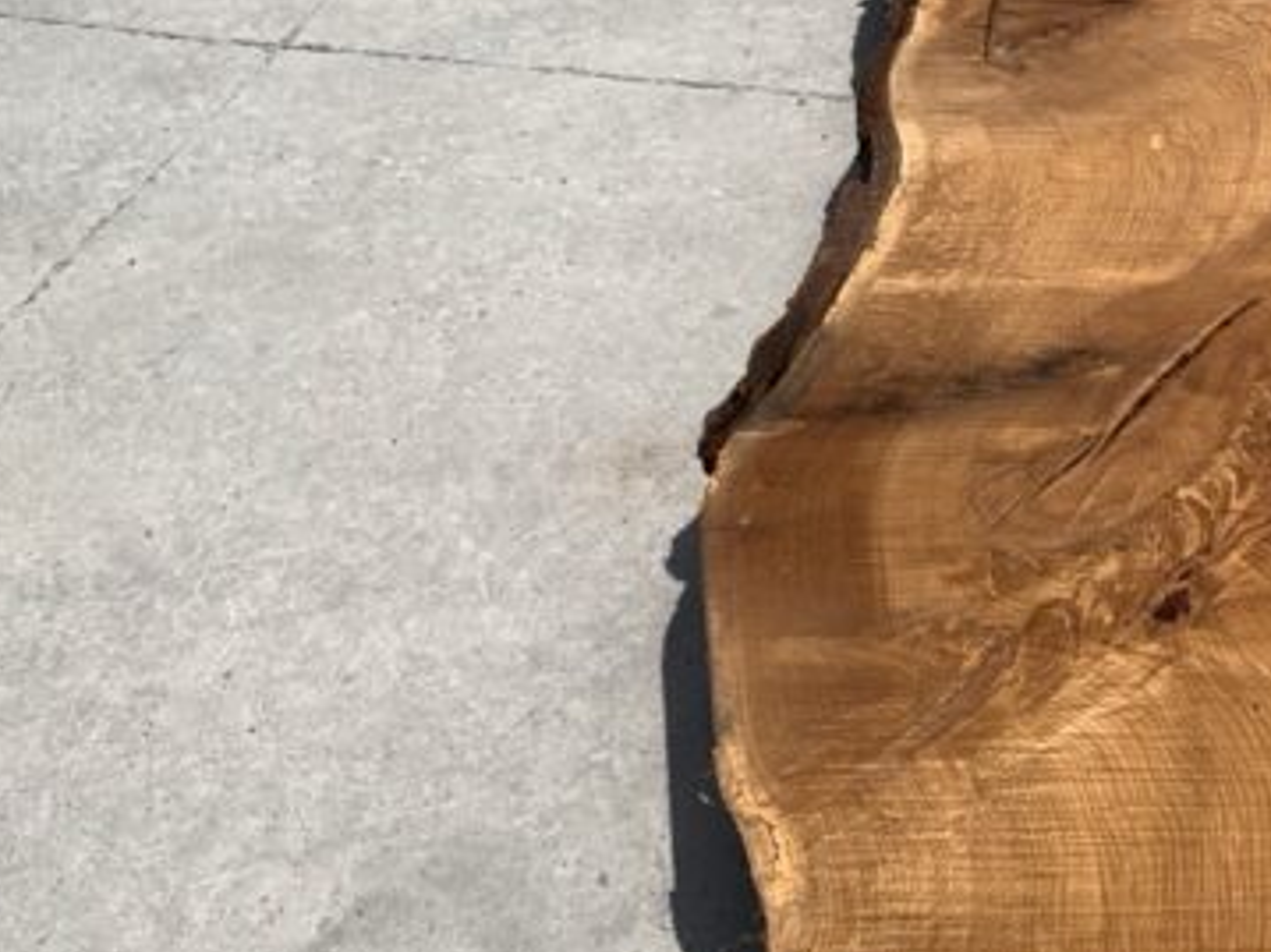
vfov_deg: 25.1
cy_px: 595
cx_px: 1303
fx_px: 2129
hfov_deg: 30.6
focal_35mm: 58
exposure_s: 1/4098
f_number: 1.8
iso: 25
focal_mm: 4.25
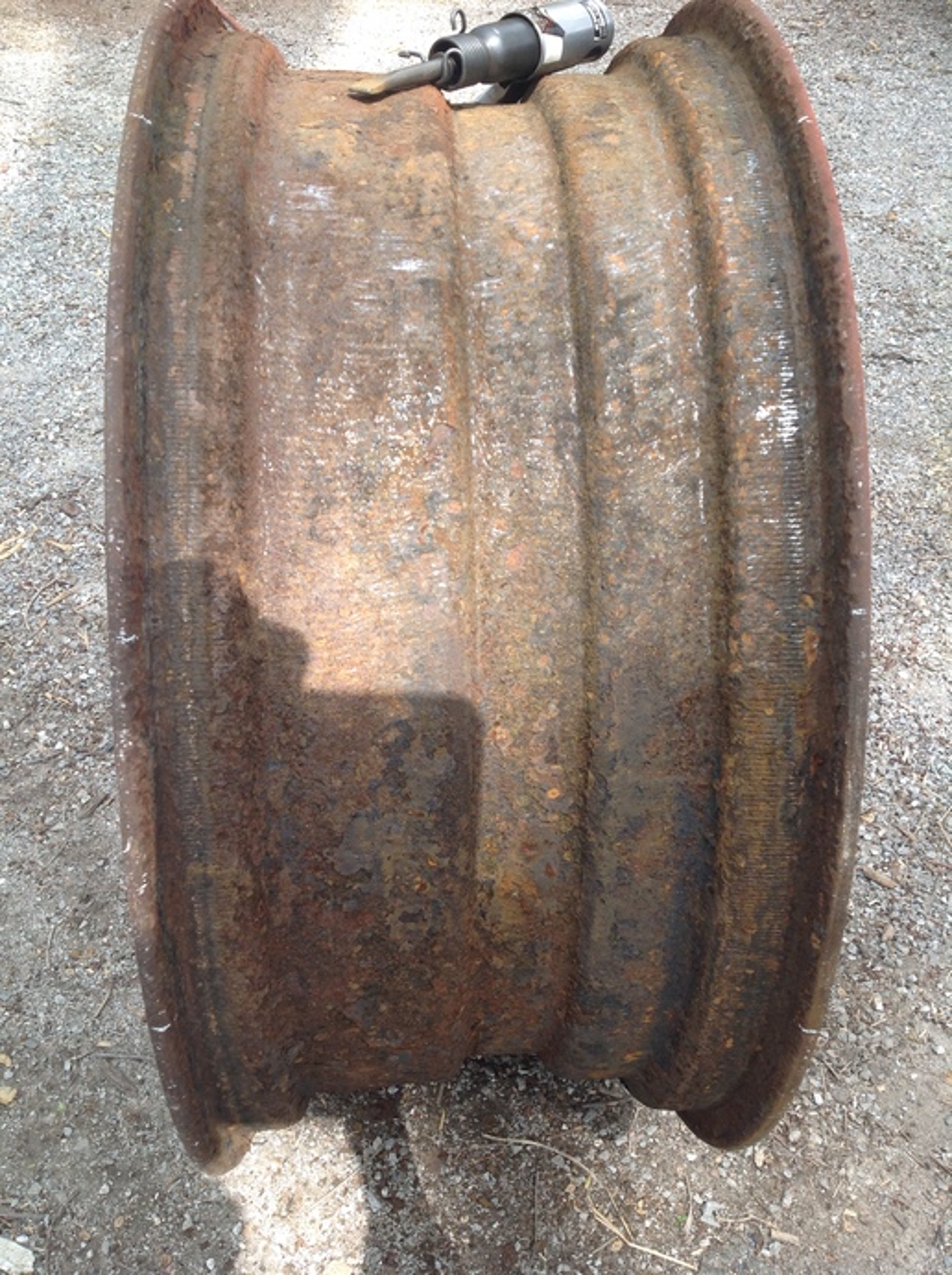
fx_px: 1287
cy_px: 638
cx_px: 476
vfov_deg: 52.7
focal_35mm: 35
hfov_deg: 40.6
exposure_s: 1/403
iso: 50
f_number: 2.4
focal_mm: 4.28
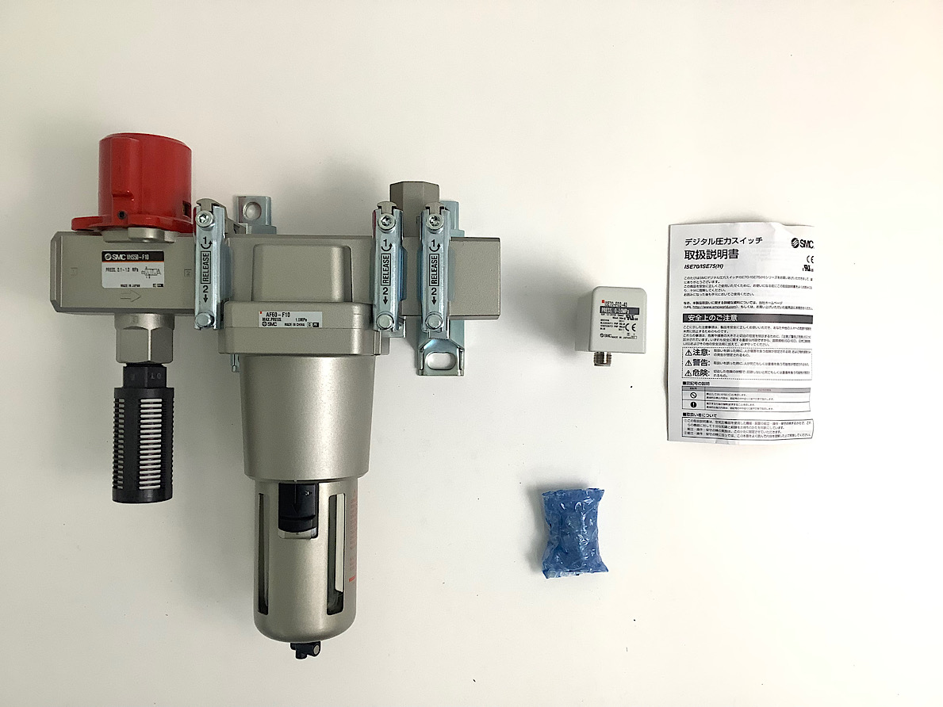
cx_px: 472
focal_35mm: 31
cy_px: 354
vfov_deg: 45.4
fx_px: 845
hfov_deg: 58.3
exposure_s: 1/100
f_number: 2.4
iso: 80
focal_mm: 3.3
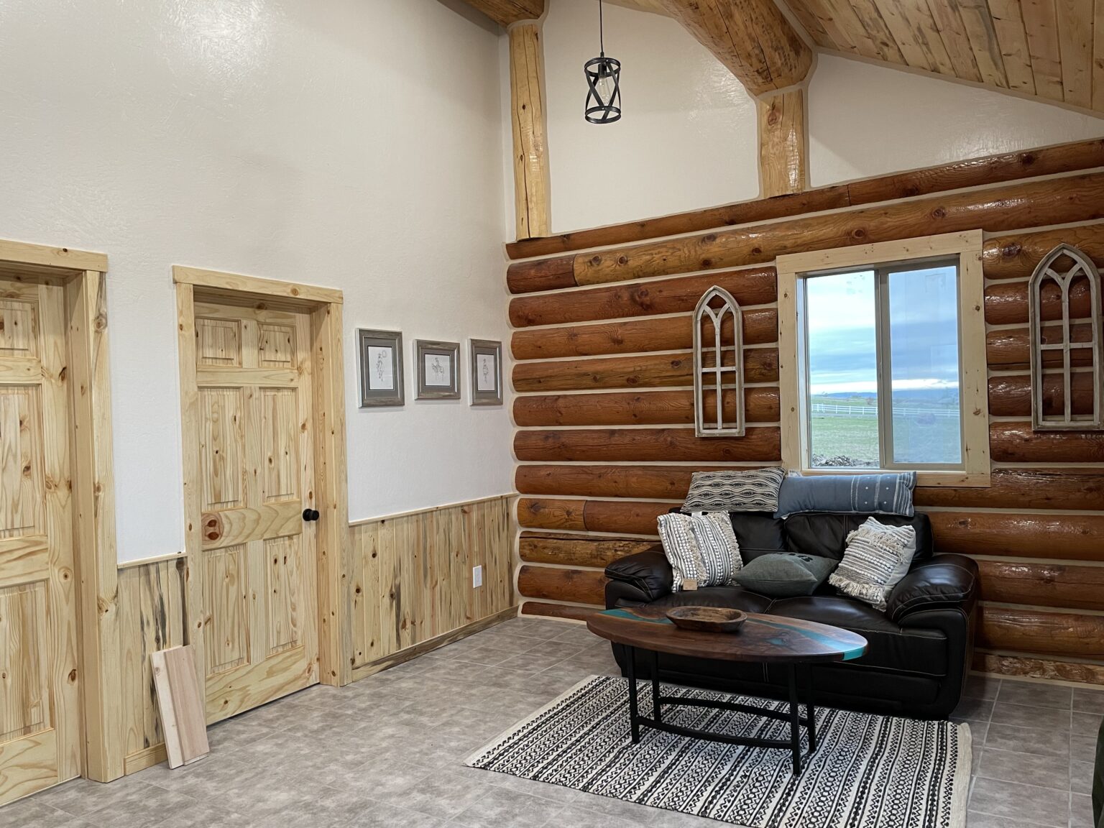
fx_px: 829
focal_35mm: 26
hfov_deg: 67.3
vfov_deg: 53.1
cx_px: 552
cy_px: 414
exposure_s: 1/60
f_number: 1.6
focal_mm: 4.2
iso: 125
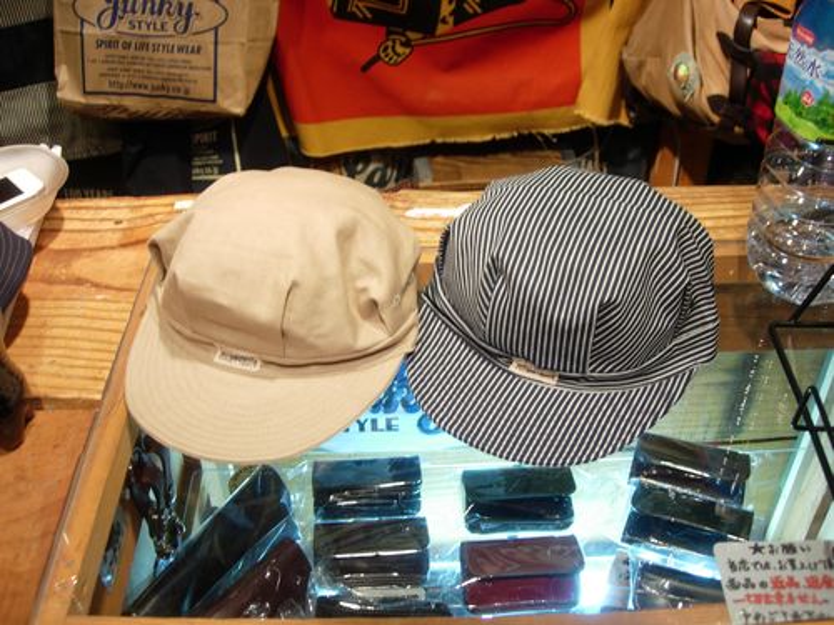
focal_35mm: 38
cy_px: 312
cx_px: 417
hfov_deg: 49.0
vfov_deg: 37.7
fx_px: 916
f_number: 2.8
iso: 64
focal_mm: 7.8
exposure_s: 1/5.1
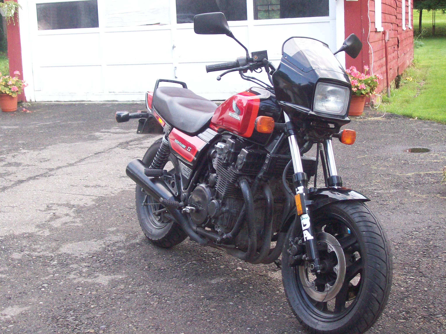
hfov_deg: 34.3
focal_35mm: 56
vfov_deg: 26.1
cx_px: 223
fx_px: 722
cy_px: 167
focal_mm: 9.4
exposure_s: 1/95.3
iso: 200
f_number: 3.4
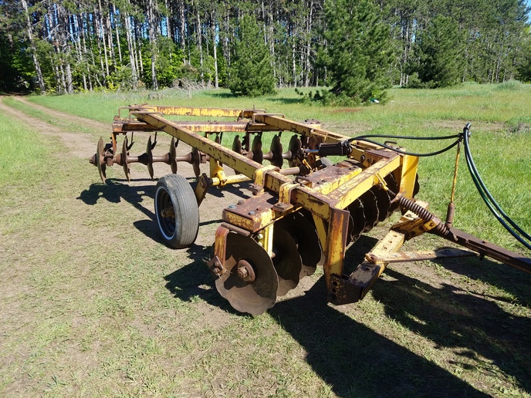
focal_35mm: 26
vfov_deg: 53.1
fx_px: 399
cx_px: 266
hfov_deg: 67.3
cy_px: 199
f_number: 1.7
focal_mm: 4.2
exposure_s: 1/1428
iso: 50
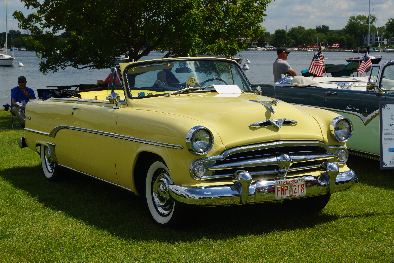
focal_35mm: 68
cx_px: 197
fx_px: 739
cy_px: 132
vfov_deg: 20.2
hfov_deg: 29.9
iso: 100
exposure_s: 1/125
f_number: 13
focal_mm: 45
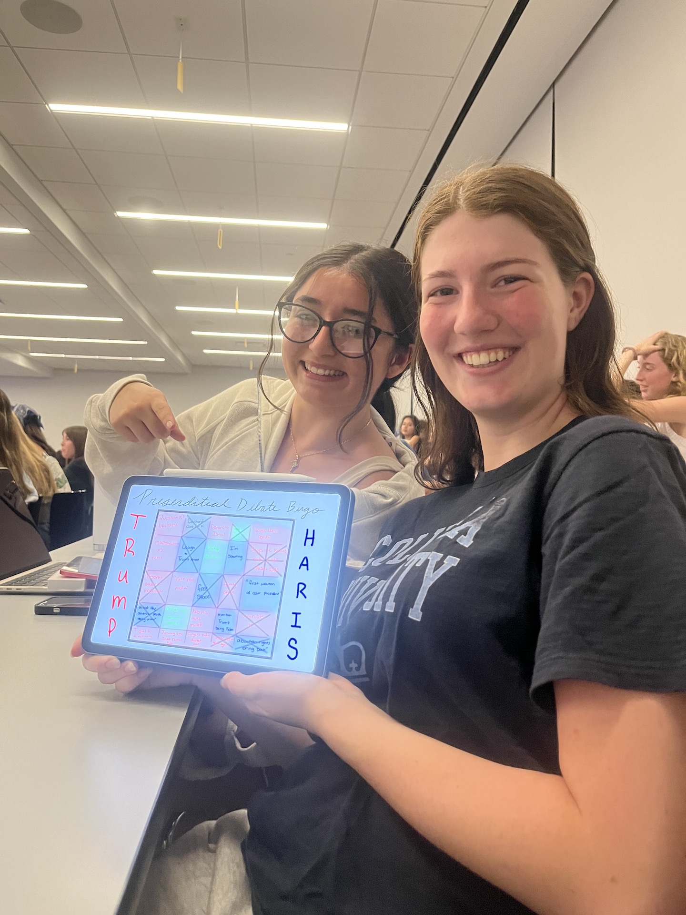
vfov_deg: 67.3
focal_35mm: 26
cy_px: 458
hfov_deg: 53.1
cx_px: 343
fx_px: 687
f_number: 1.6
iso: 500
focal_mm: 5.1
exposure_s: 1/41
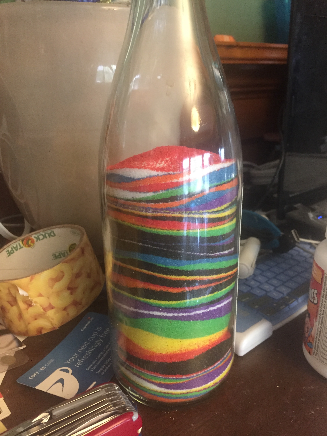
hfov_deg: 48.2
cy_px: 218
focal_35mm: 29
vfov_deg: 61.7
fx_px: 365
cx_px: 164
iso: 250
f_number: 2.2
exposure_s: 1/15
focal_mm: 4.15
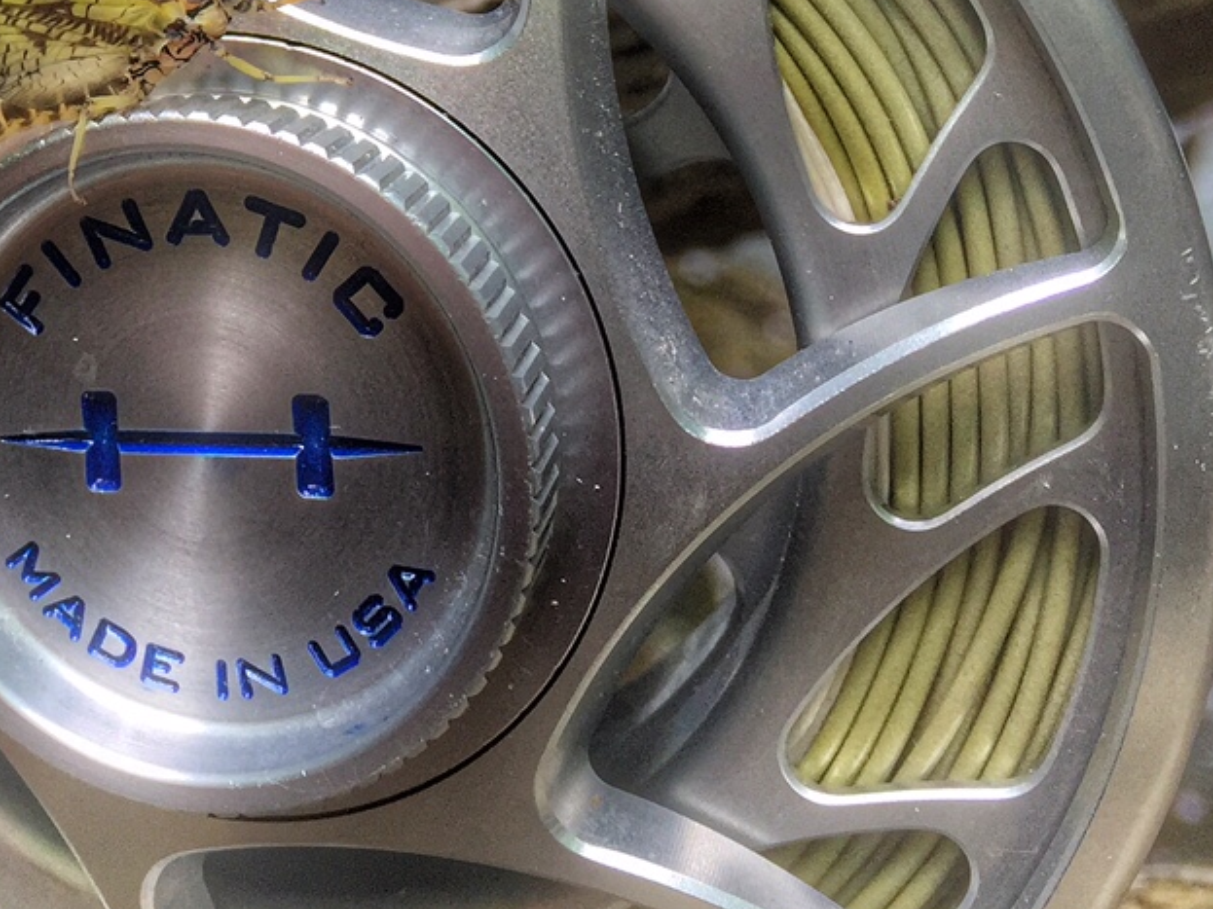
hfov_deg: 24.4
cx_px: -35
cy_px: -241
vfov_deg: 18.2
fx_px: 2663
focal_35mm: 76
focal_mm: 4.15
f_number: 2.2
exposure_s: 1/286
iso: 32
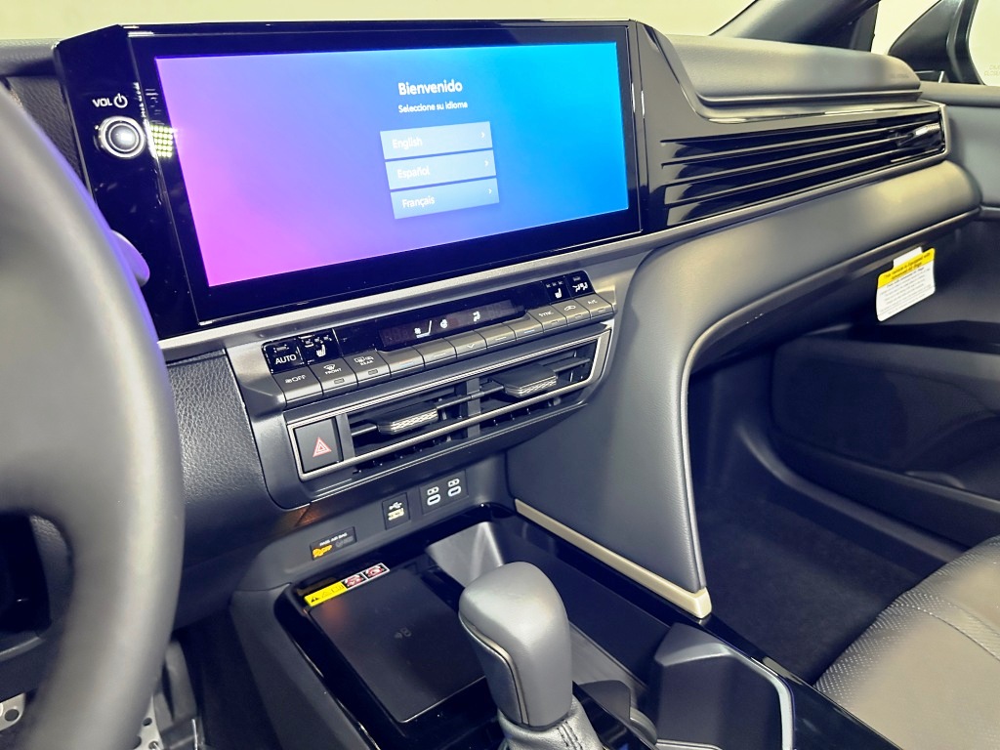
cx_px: 500
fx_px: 693
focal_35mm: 24
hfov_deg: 71.6
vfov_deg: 56.8
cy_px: 375
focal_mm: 6.86
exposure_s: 1/40
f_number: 1.78
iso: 640
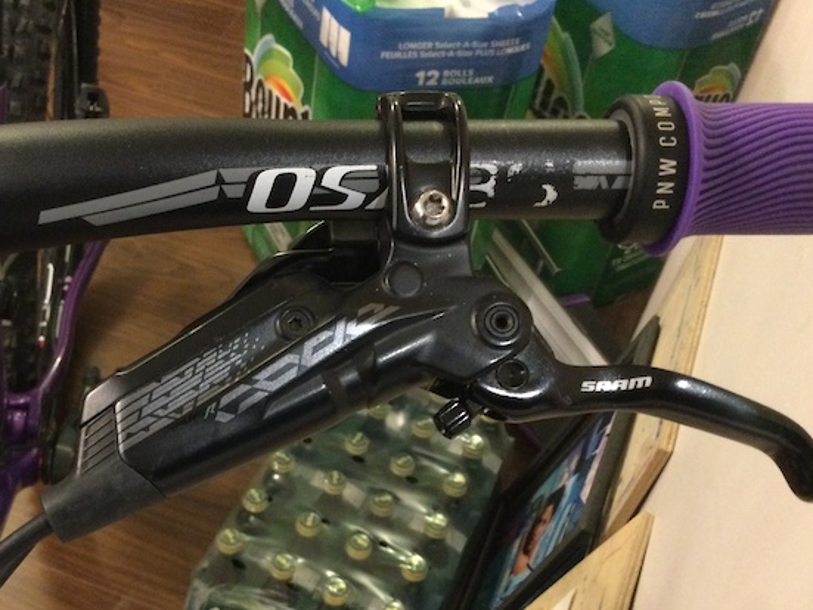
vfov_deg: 31.8
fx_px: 1057
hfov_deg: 41.6
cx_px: 273
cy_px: 430
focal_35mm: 45
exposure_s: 1/15
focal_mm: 3.3
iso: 400
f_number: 2.4
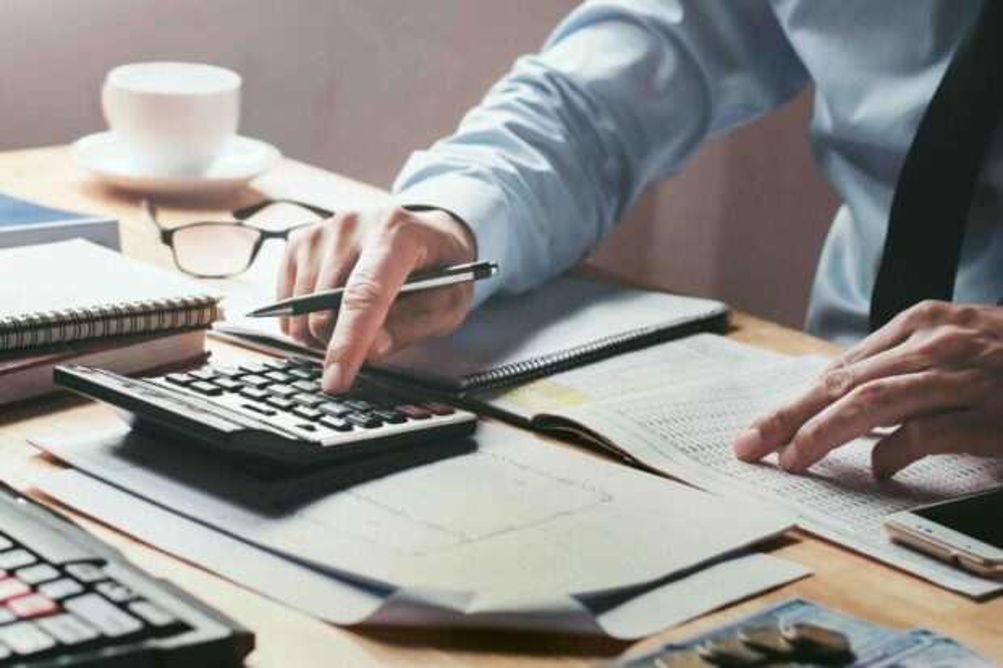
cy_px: 334
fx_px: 2089
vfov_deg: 18.2
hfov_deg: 27.0
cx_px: 502
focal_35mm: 75
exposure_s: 1/125
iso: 400
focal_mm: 50
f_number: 3.5
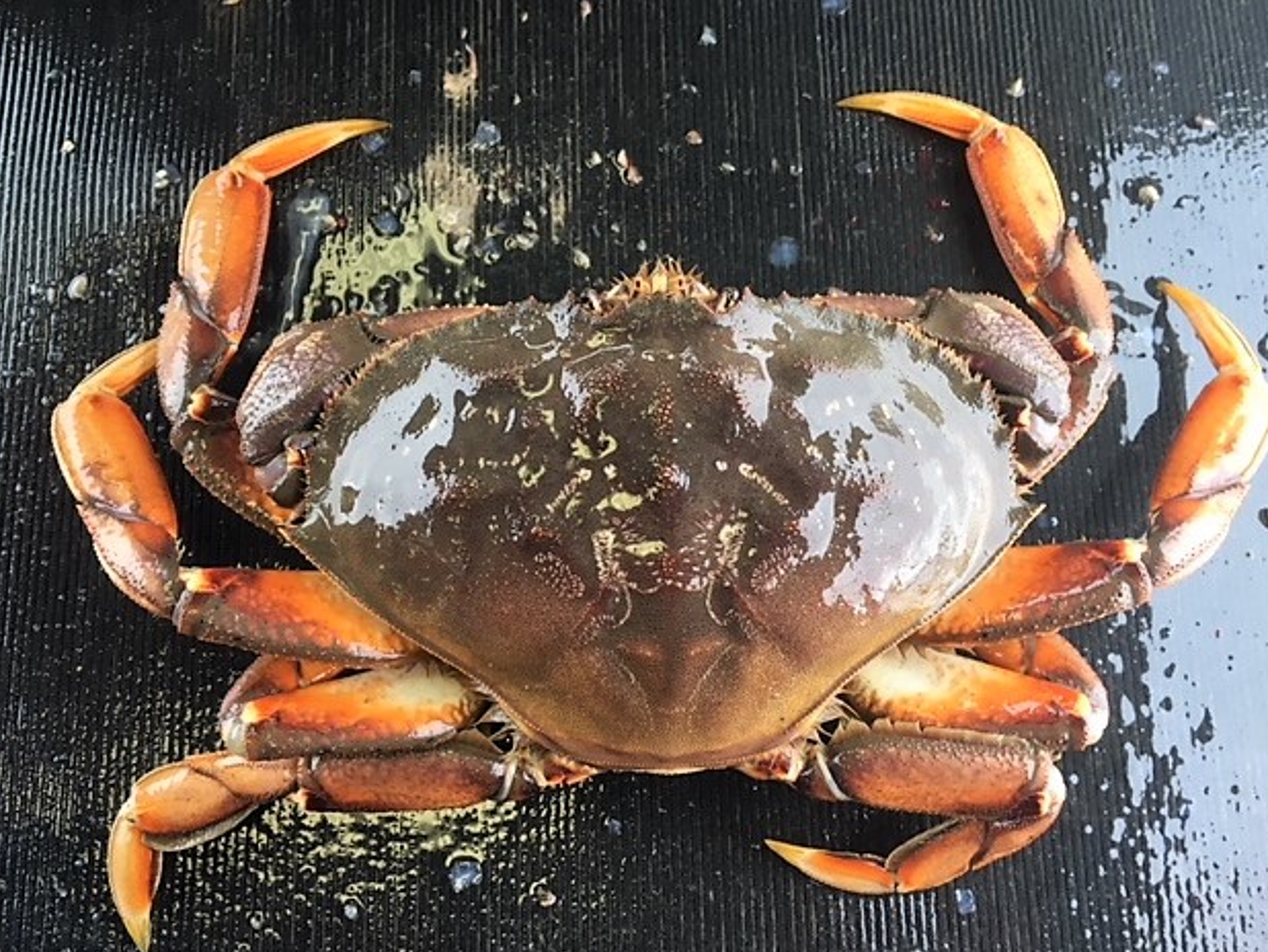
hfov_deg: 59.9
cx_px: 642
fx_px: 1099
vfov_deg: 46.8
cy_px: 489
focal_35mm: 30
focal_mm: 4.15
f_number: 2.2
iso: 32
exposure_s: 1/30
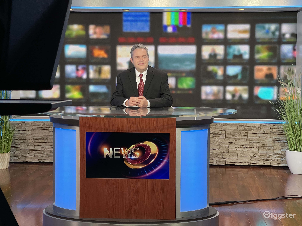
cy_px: 113
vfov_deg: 22.9
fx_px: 558
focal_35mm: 64
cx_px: 151
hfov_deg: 30.3
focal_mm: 7.5
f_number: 2.2
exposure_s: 1/121
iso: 125
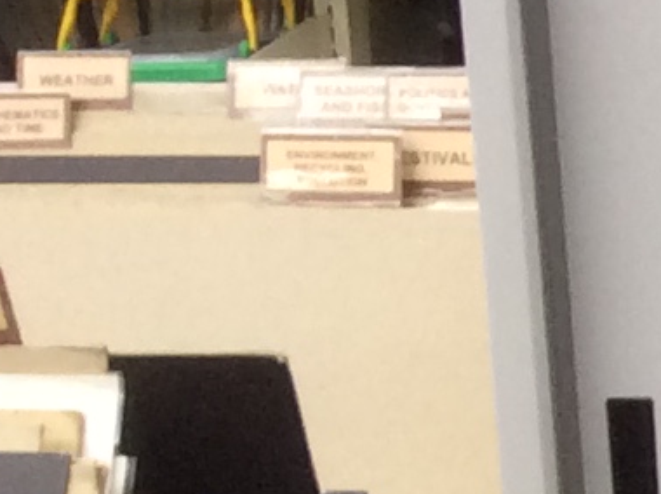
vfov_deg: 6.8
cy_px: 409
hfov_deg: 7.6
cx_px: 2200
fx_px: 4158
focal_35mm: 218
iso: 64
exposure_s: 1/24
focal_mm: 3.3
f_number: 2.4
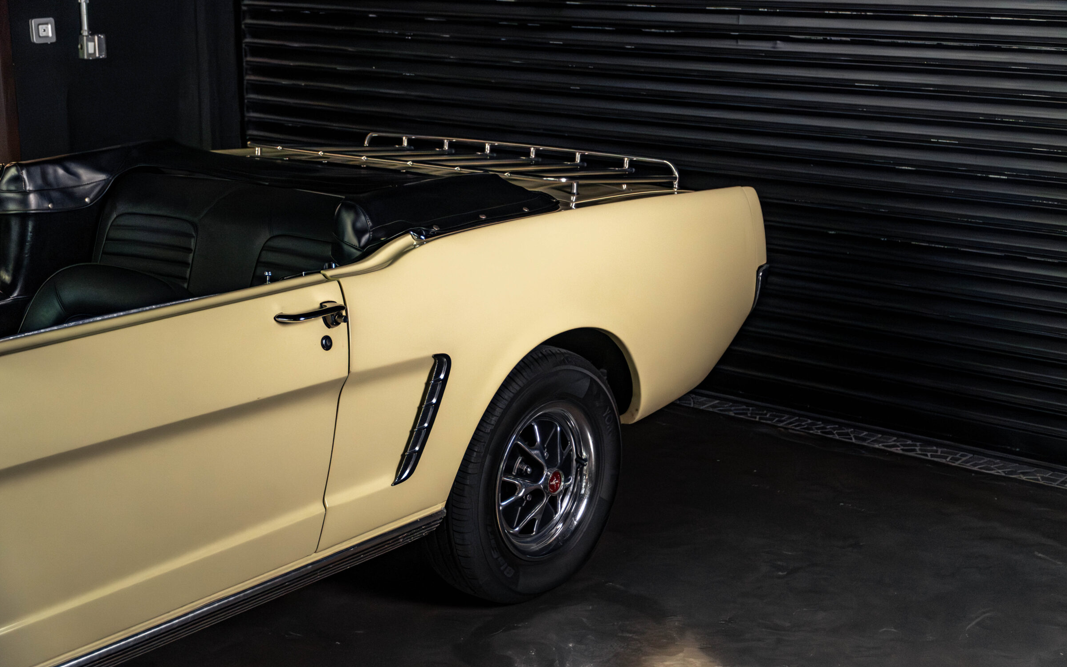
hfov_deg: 41.0
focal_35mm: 49
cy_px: 355
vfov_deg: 26.3
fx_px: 1425
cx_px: 534
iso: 4000
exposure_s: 1/100
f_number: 4
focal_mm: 32
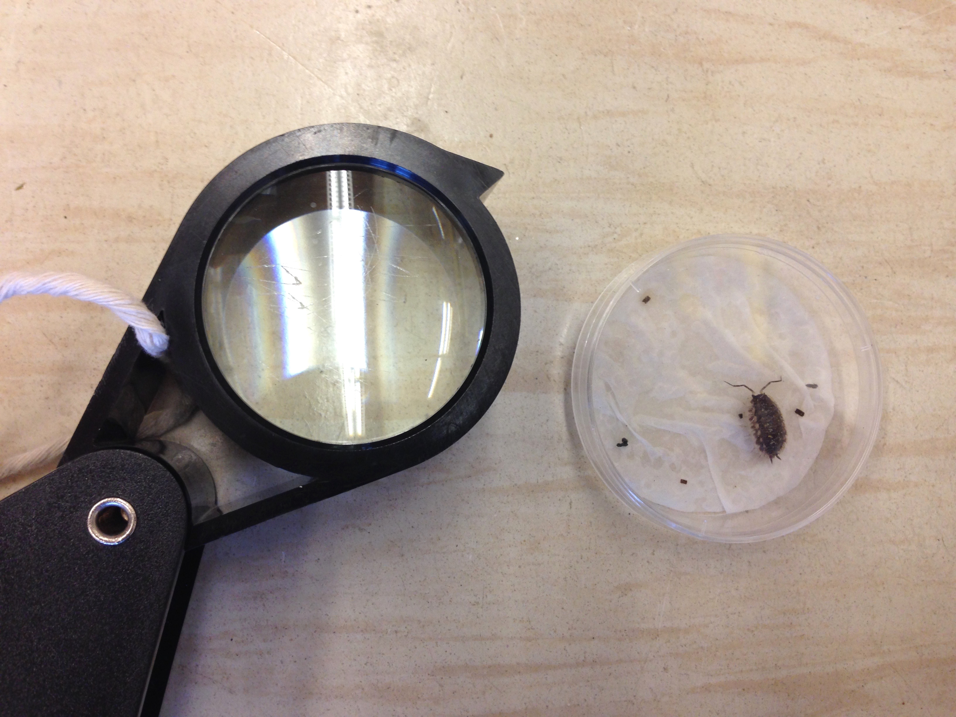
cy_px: 358
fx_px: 911
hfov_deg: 55.4
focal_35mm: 33
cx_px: 478
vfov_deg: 42.9
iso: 80
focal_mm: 4.12
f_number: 2.4
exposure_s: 1/20
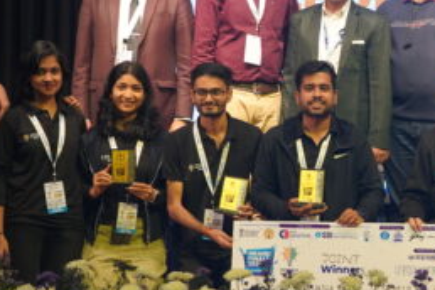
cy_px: 175
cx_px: 433
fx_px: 1800
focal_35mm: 149
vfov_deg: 9.2
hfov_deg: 13.6
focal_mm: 50
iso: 640
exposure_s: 1/160
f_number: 4
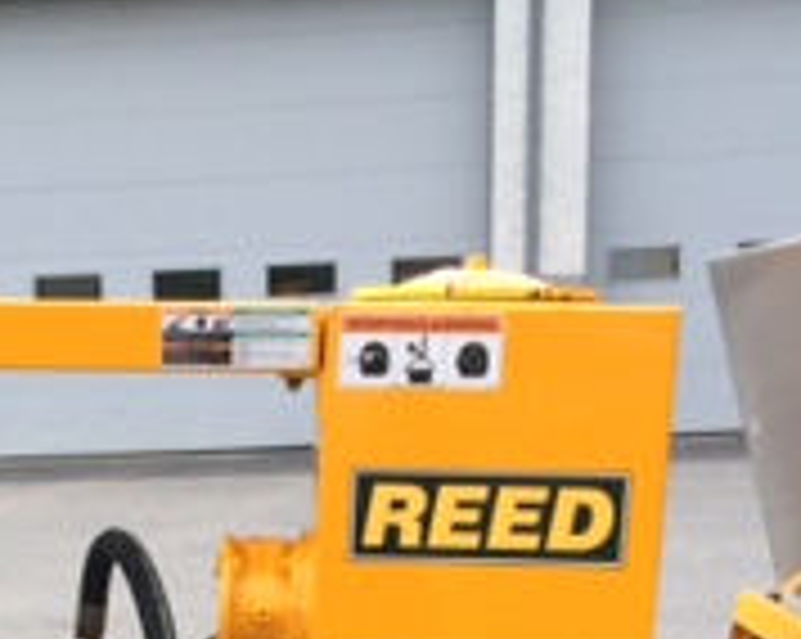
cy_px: 954
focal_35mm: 102
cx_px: 54
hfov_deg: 18.5
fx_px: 2415
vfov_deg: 14.1
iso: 32
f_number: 2.2
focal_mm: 4.15
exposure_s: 1/838
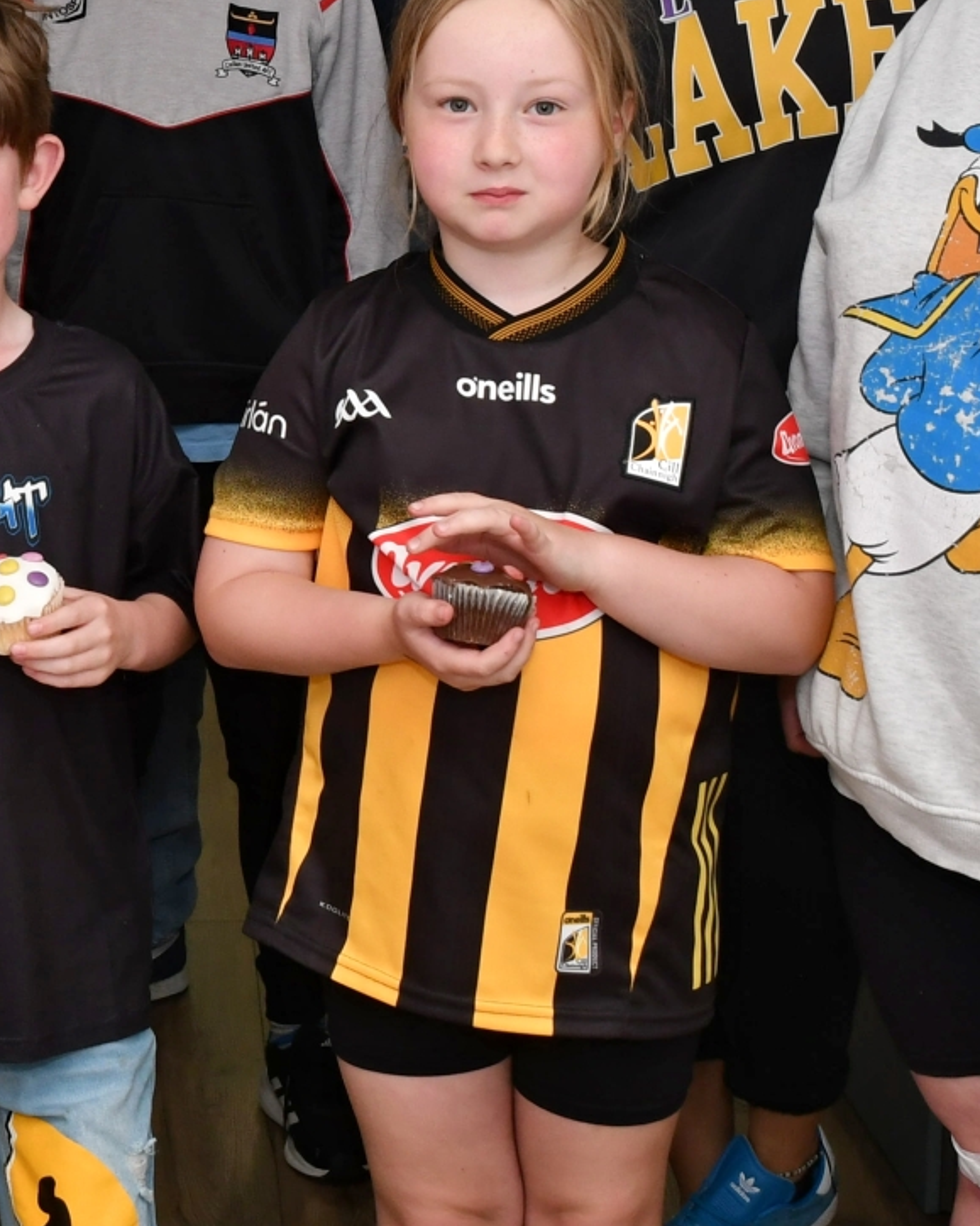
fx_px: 2792
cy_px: 224
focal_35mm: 77
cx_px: 213
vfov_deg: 24.3
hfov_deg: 19.7
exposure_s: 1/60
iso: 500
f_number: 8
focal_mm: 22
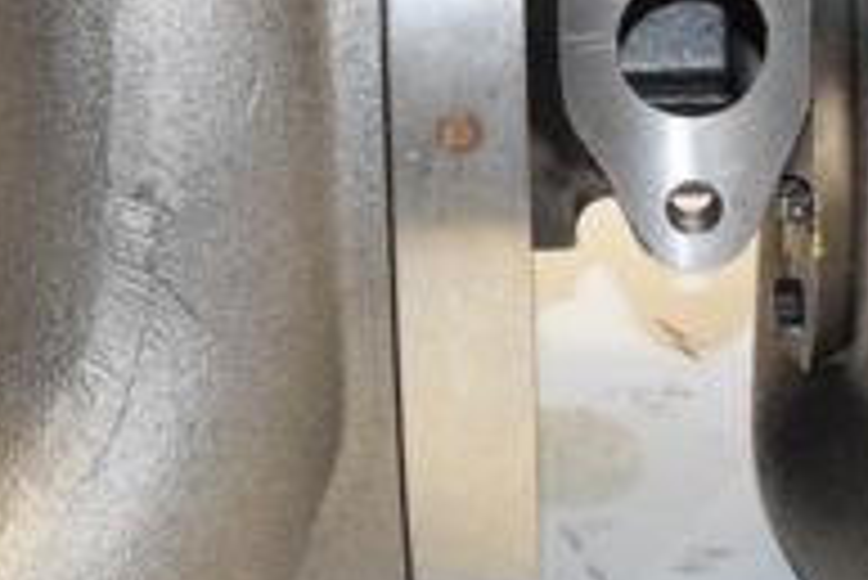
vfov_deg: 5.8
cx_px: 612
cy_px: 151
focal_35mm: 236
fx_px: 5694
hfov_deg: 8.7
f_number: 16
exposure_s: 1/200
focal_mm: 38
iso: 3200
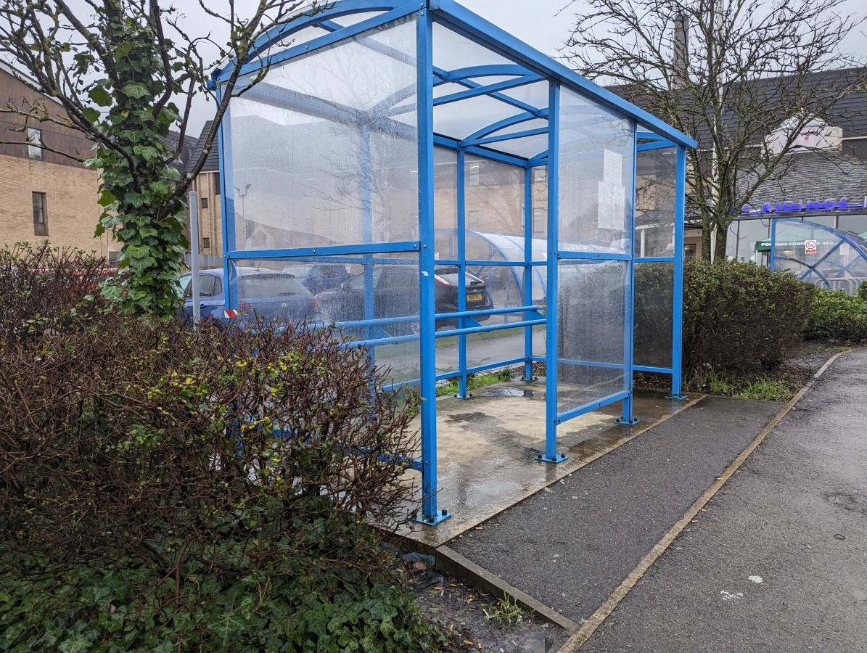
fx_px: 602
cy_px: 326
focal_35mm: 24
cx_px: 434
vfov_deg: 56.9
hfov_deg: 71.5
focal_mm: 6.81
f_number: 1.85
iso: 40
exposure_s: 1/139
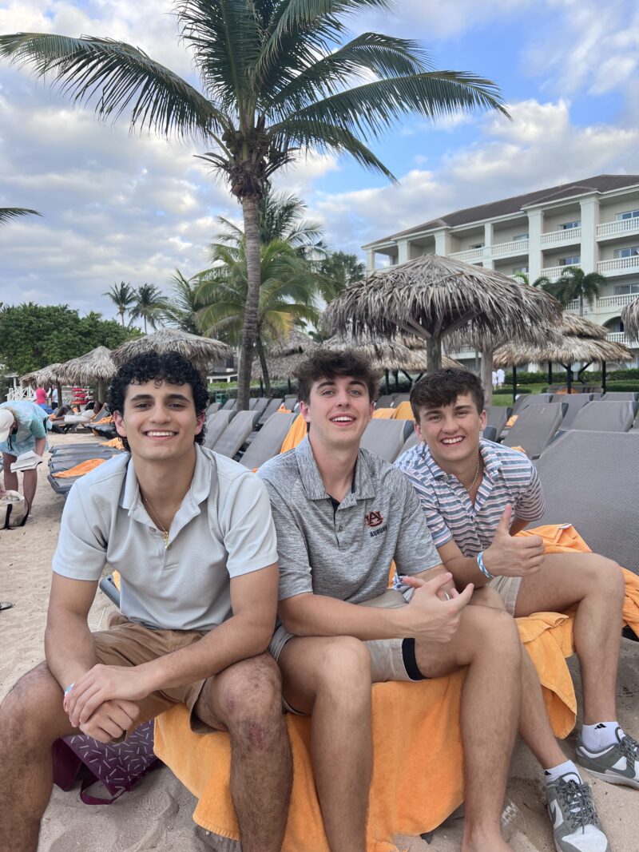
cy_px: 426
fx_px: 640
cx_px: 320
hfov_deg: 53.1
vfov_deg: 67.3
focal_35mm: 26
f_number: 1.5
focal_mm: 5.7
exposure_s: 1/478
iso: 50
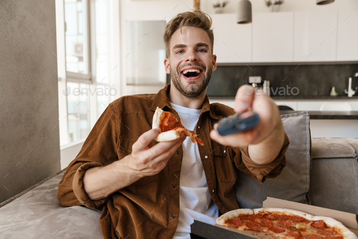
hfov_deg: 61.9
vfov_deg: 43.7
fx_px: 298
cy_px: 120
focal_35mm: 30
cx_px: 179
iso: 500
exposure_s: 1/200
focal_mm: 30
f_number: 3.2
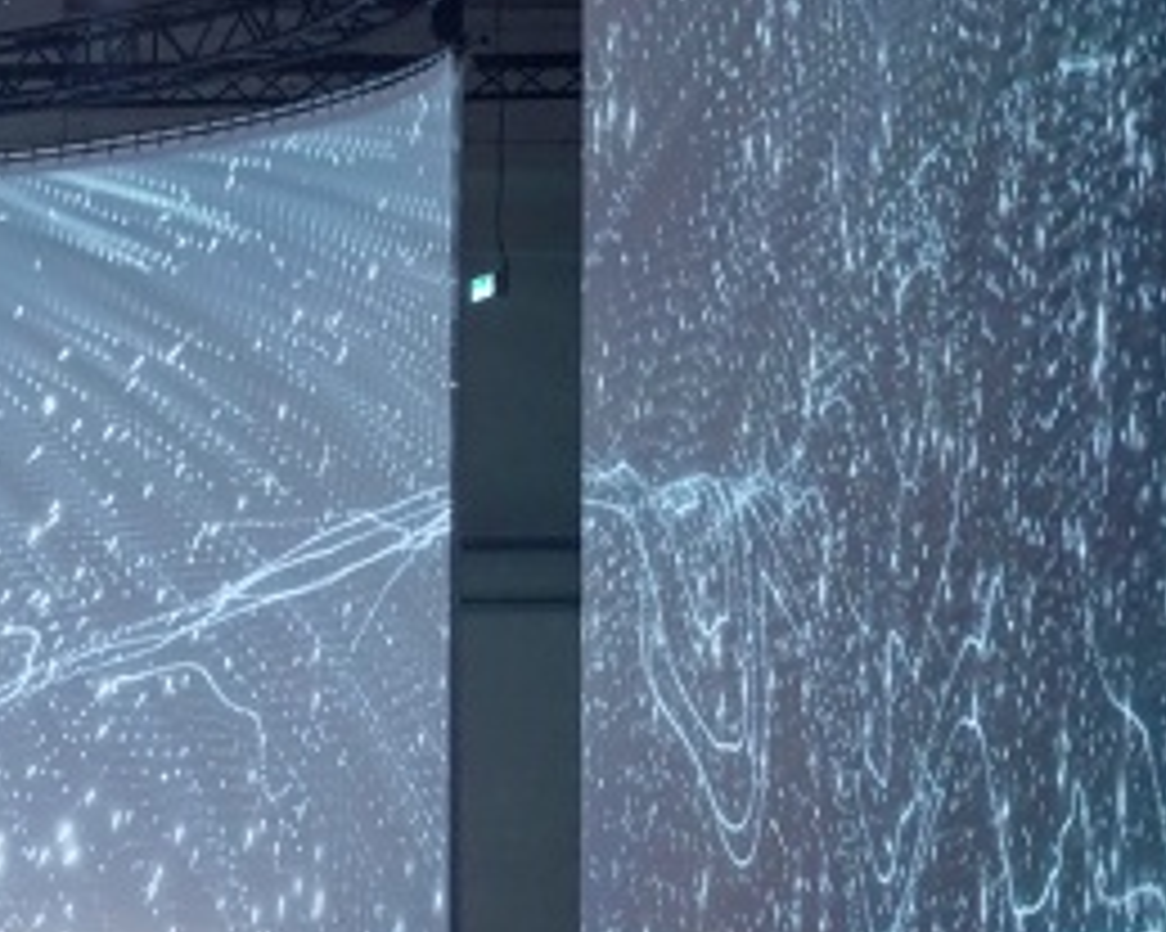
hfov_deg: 10.5
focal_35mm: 177
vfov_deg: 8.7
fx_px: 6106
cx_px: -567
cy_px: 885
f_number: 2.8
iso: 1250
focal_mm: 61
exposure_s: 1/125
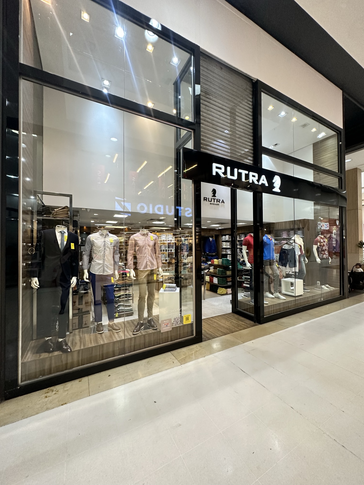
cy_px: 242
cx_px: 182
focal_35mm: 14
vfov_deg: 102.1
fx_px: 196
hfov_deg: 85.7
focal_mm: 2.22
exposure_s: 1/60
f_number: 2.2
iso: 200
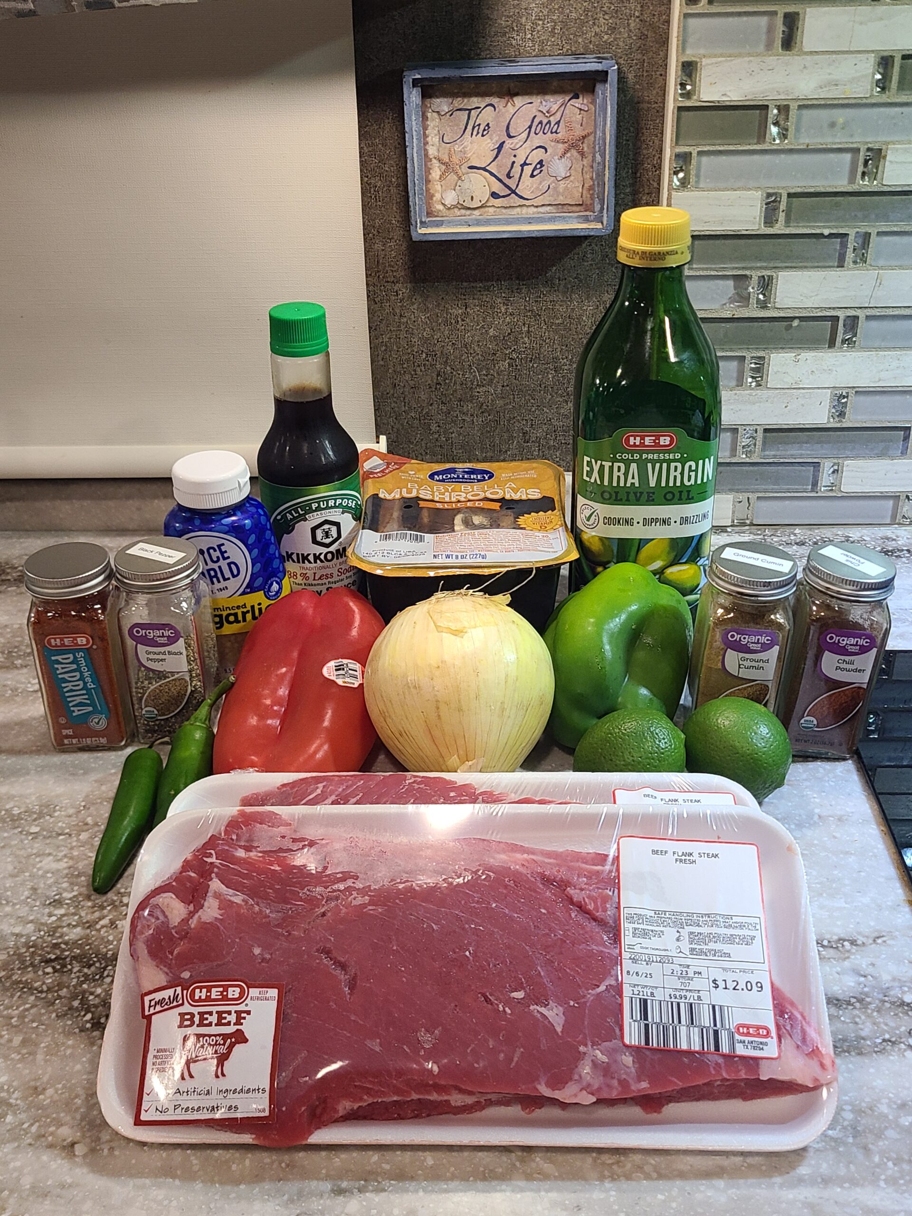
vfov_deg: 67.3
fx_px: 913
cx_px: 456
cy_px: 608
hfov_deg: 53.1
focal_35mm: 26
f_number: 1.8
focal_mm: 5.4
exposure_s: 1/60
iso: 250
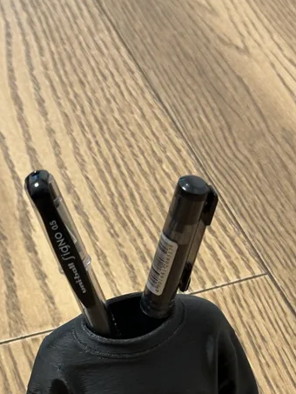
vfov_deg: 18.2
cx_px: 139
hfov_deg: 14.0
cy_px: 361
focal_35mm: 106
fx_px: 1208
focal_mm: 6.86
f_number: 1.78
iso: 250
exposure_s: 1/49
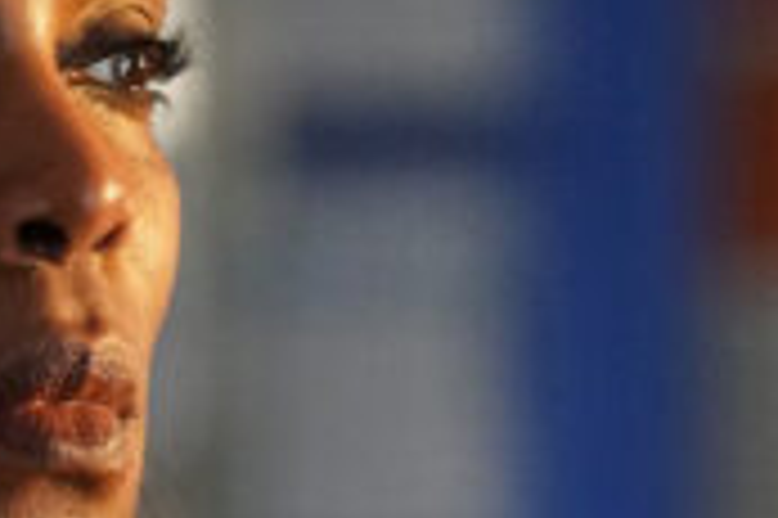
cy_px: 574
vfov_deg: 2.0
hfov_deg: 3.0
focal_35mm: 696
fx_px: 15027
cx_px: -121
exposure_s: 1/160
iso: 8000
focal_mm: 165
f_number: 5
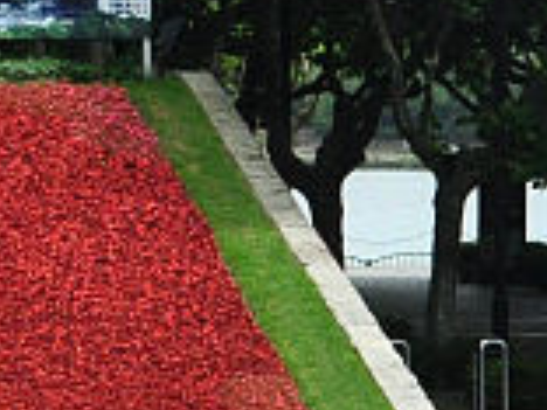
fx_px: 7727
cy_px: -114
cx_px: -1020
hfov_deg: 3.9
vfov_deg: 3.0
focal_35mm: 489
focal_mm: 44
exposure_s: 1/640
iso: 800
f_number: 13
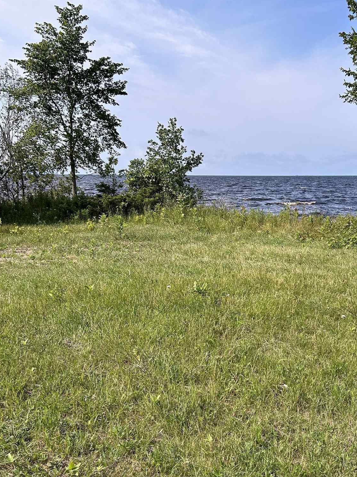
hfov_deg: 35.2
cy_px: 279
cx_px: 266
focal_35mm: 40
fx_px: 550
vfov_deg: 46.6
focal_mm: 5.7
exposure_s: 1/3704
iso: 50
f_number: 1.5
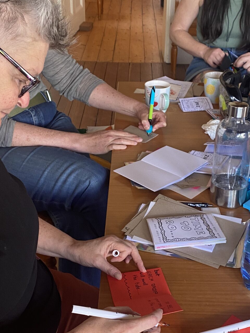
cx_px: 129
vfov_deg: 36.8
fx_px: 501
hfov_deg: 28.0
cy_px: 153
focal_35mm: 52
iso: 100
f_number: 1.8
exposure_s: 1/50
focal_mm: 4.25
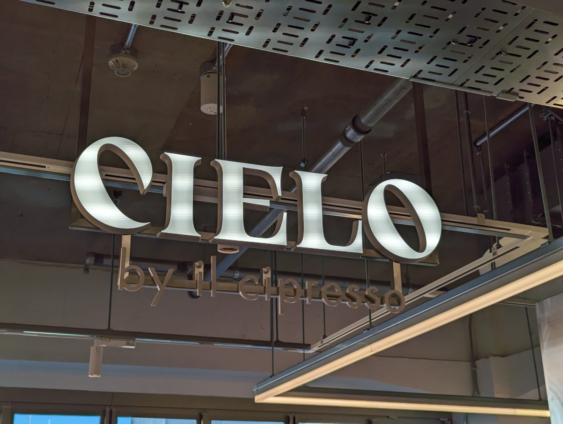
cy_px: 212
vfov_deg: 30.3
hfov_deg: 39.6
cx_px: 282
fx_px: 782
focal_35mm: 48
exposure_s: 1/1055
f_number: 1.85
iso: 45
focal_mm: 6.81
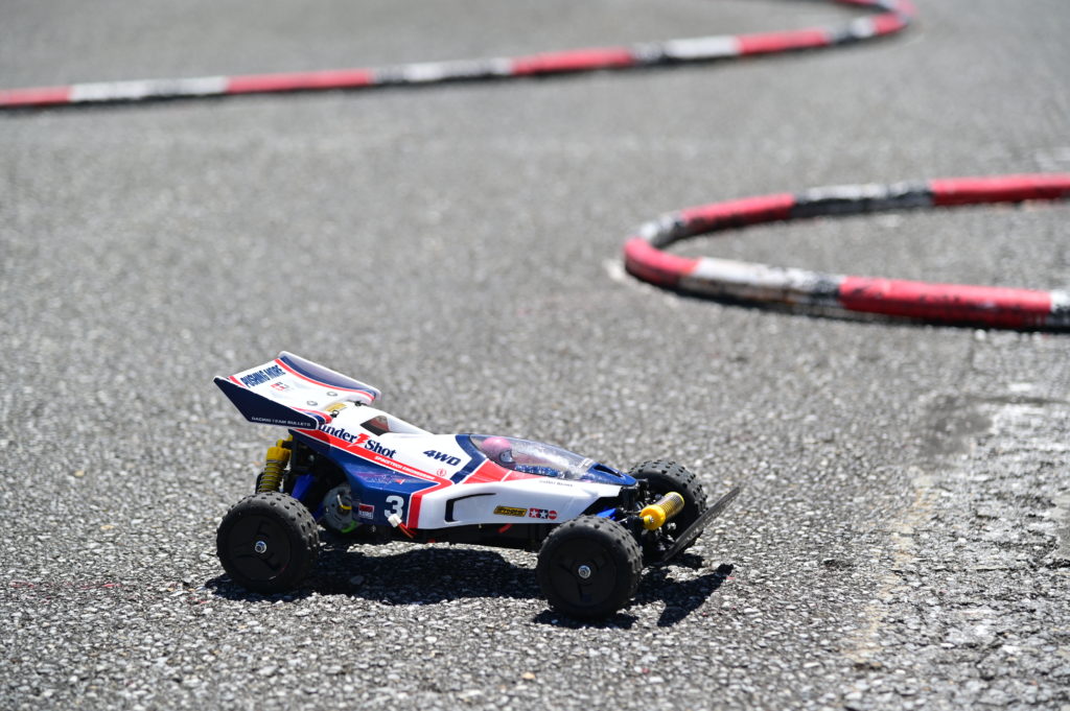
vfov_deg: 11.4
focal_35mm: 120
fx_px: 3564
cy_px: 356
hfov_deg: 17.1
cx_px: 535
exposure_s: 1/1000
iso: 100
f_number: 4
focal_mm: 120
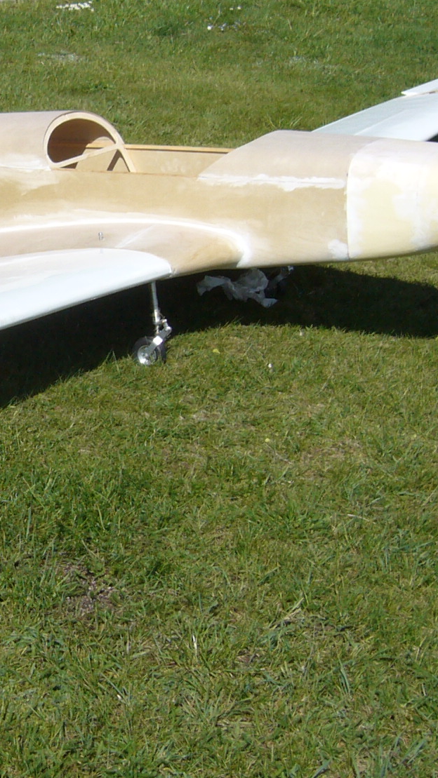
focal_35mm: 88
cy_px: 271
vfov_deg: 24.1
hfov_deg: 13.4
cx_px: -79
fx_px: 1817
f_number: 5.6
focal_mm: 5.8
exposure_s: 1/500
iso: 80
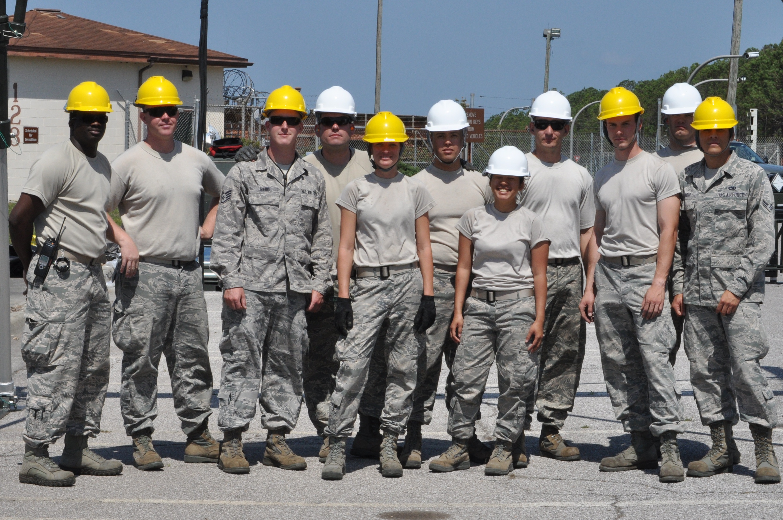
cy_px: 260
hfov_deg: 24.6
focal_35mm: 82
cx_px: 392
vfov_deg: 16.5
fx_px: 1792
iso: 500
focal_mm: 55
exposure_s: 1/400
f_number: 18
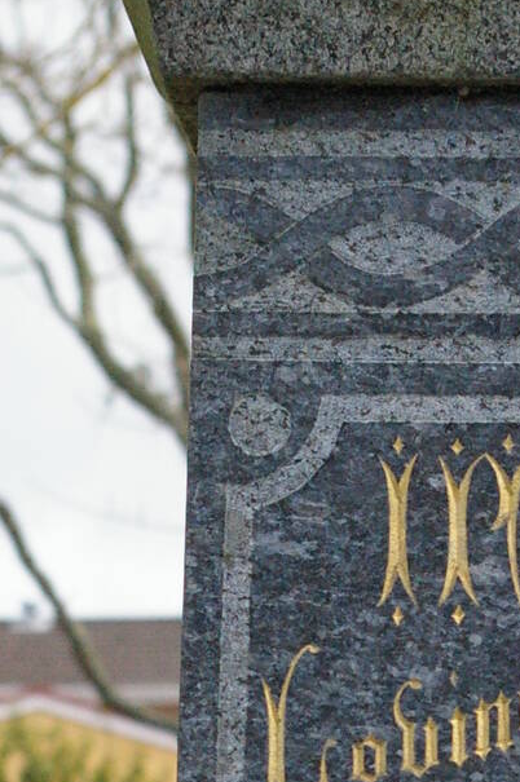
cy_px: 1048
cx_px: 525
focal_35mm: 205
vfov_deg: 9.9
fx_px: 4443
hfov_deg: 6.7
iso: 1600
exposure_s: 1/2000
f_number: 6.7
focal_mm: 43
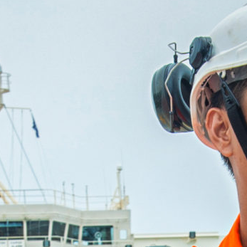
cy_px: 419
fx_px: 1518
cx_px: 218
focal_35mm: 188
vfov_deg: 9.0
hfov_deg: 9.3
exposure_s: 1/200
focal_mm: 30
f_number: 10
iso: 100
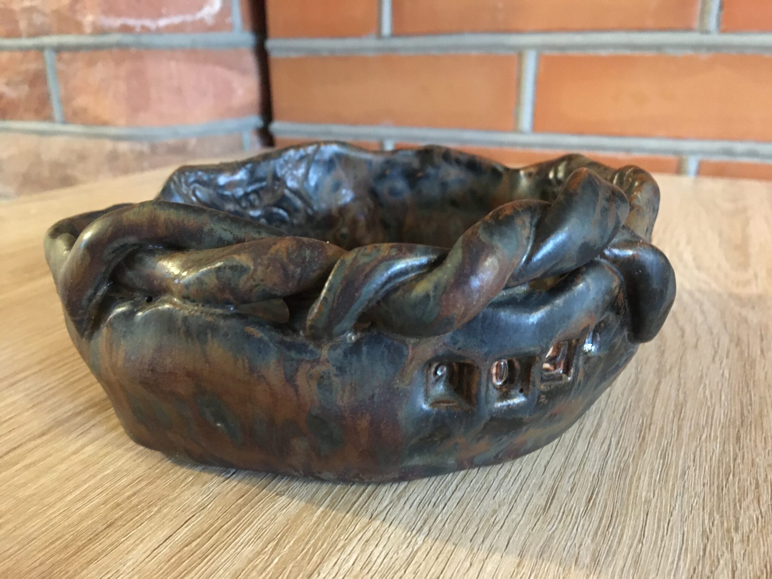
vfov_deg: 48.2
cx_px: 386
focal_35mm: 29
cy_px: 290
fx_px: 647
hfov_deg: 61.7
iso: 500
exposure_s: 1/17
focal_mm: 4.15
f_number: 2.2
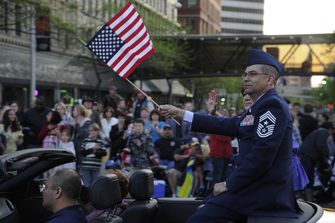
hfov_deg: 23.9
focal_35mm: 85
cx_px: 168
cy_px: 112
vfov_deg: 16.1
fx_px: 790
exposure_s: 1/160
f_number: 5
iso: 1000
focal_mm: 85
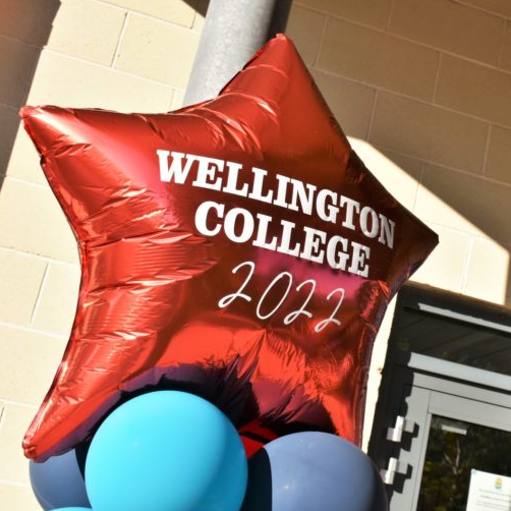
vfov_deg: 32.4
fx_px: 879
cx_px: 378
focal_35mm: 53
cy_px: 257
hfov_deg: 31.9
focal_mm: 27
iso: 200
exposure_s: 1/320
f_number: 9
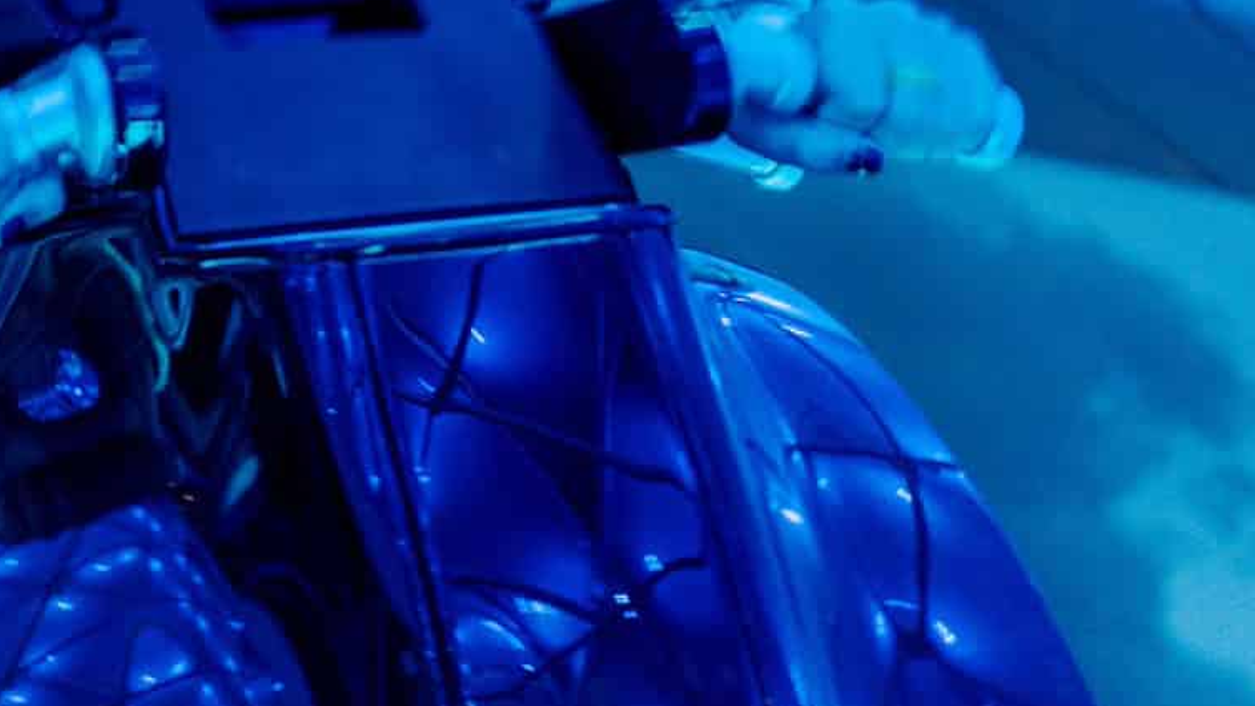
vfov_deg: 17.3
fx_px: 2130
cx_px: -248
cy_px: -295
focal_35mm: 64
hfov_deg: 28.6
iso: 1000
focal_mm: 24
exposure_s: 1/160
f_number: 2.8
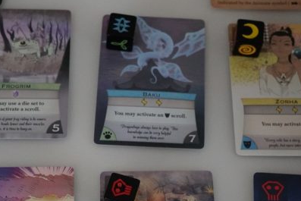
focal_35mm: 87
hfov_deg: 23.3
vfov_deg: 15.6
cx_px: 104
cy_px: 167
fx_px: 728
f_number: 3.5
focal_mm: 30
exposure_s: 1/60
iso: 4000
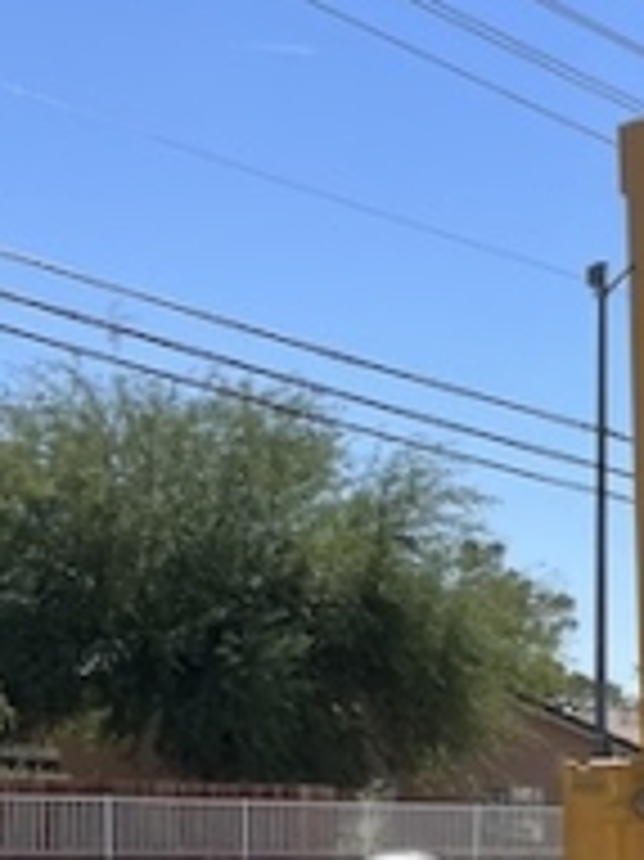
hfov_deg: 13.8
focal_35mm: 96
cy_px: 1056
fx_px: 2384
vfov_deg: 19.2
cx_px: 1133
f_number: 1.6
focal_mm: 5.1
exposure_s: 1/3745
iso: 50
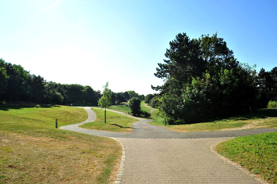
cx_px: 138
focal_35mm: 24
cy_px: 92
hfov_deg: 73.8
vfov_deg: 53.0
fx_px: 184
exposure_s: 1/320
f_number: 9
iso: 200
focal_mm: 24
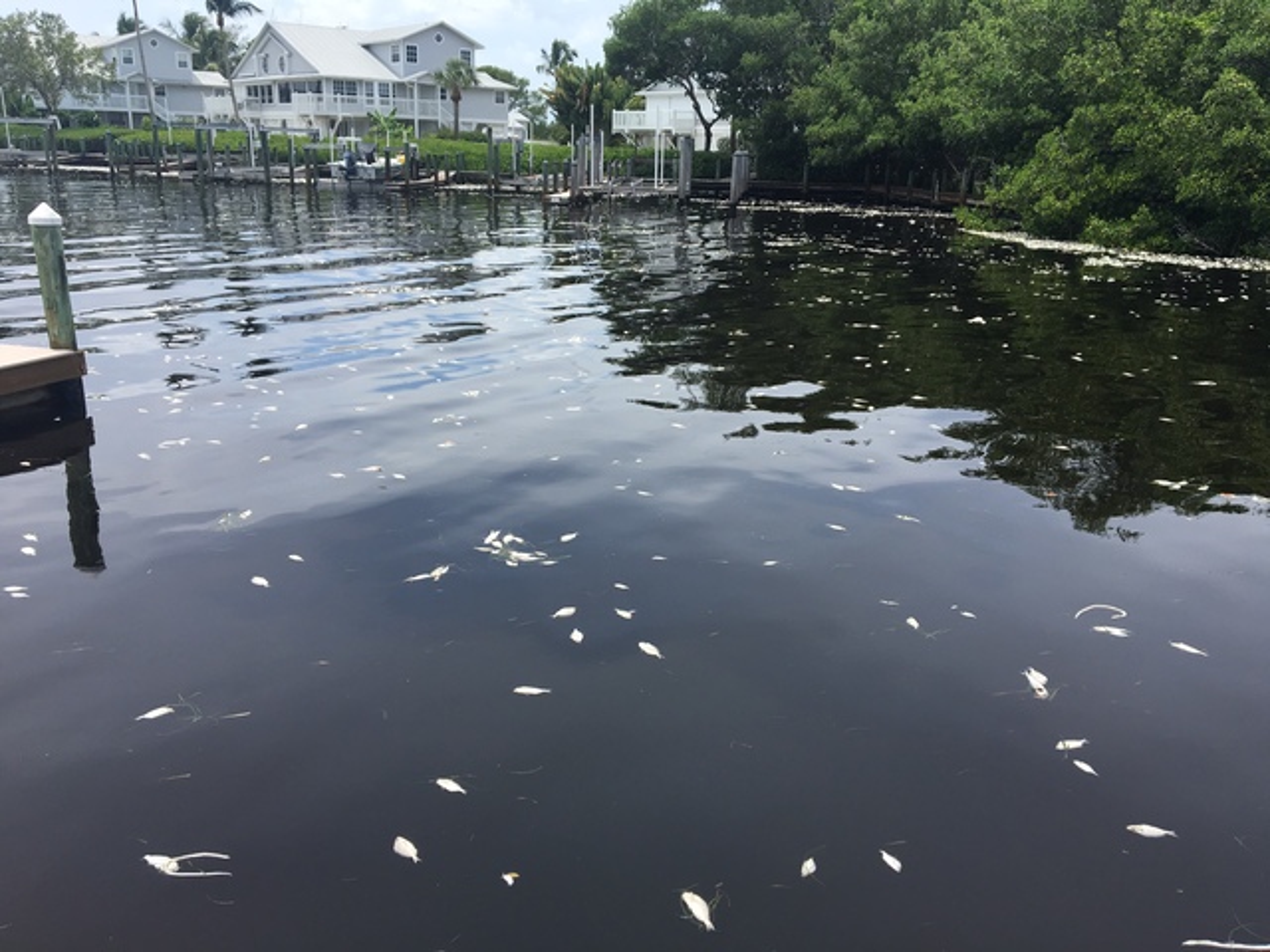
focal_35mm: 29
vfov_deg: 48.2
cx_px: 635
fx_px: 1064
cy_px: 476
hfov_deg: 61.7
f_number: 2.2
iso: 25
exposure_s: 1/1326
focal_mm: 4.15
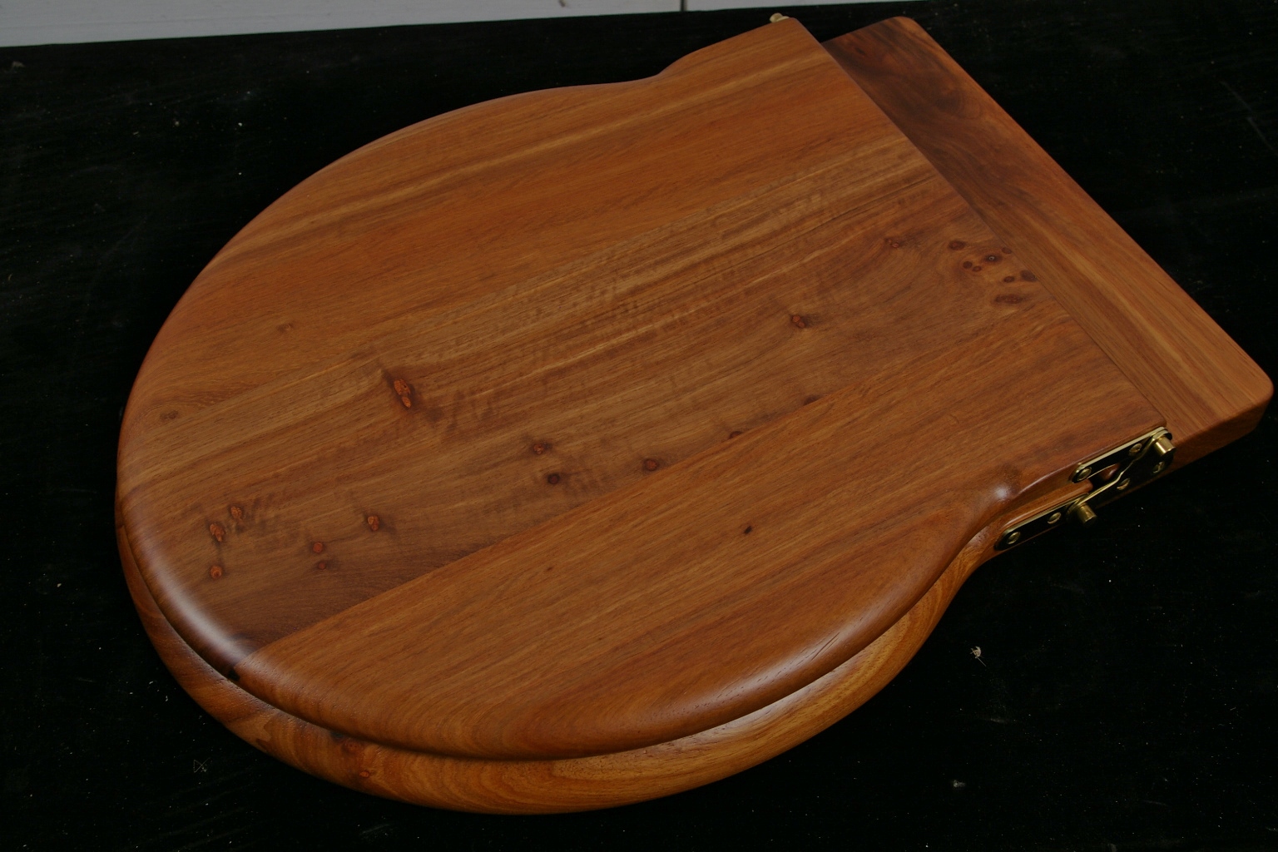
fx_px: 1384
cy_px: 426
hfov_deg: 49.6
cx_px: 639
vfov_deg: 34.2
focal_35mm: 39
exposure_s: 1/30
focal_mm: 26
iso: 200
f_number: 8
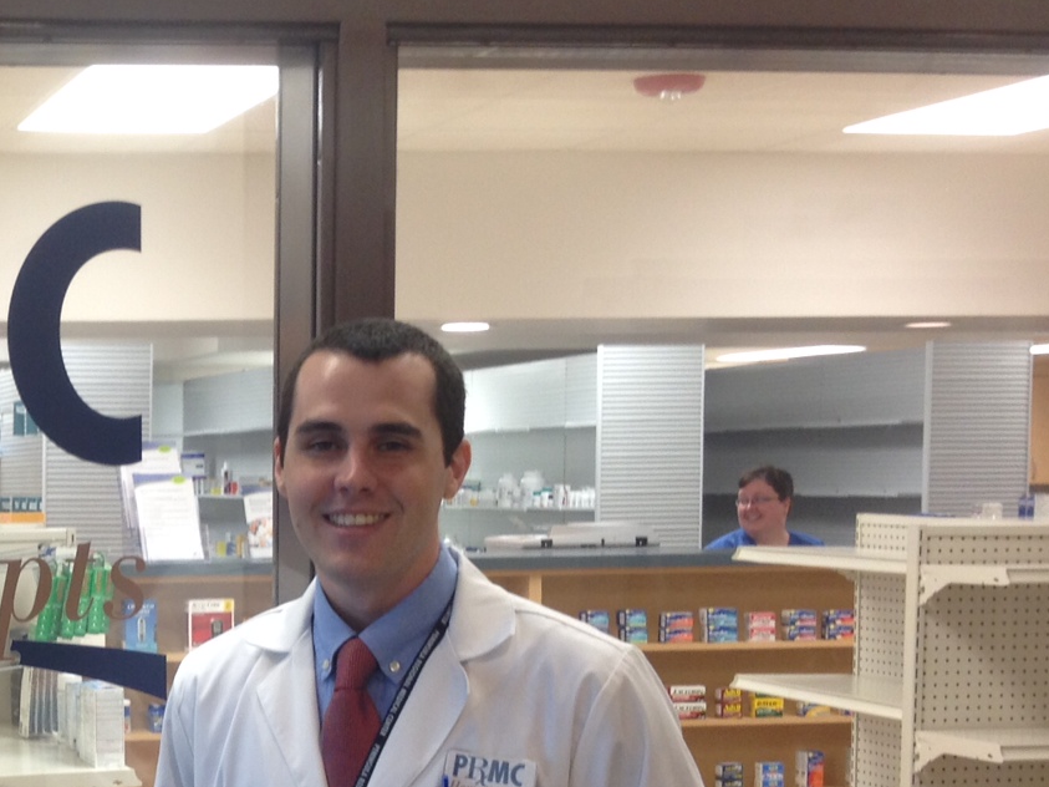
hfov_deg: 21.9
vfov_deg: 17.2
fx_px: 2575
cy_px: 666
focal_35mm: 85
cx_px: -70
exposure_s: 1/20
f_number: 2.4
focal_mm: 4.28
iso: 50
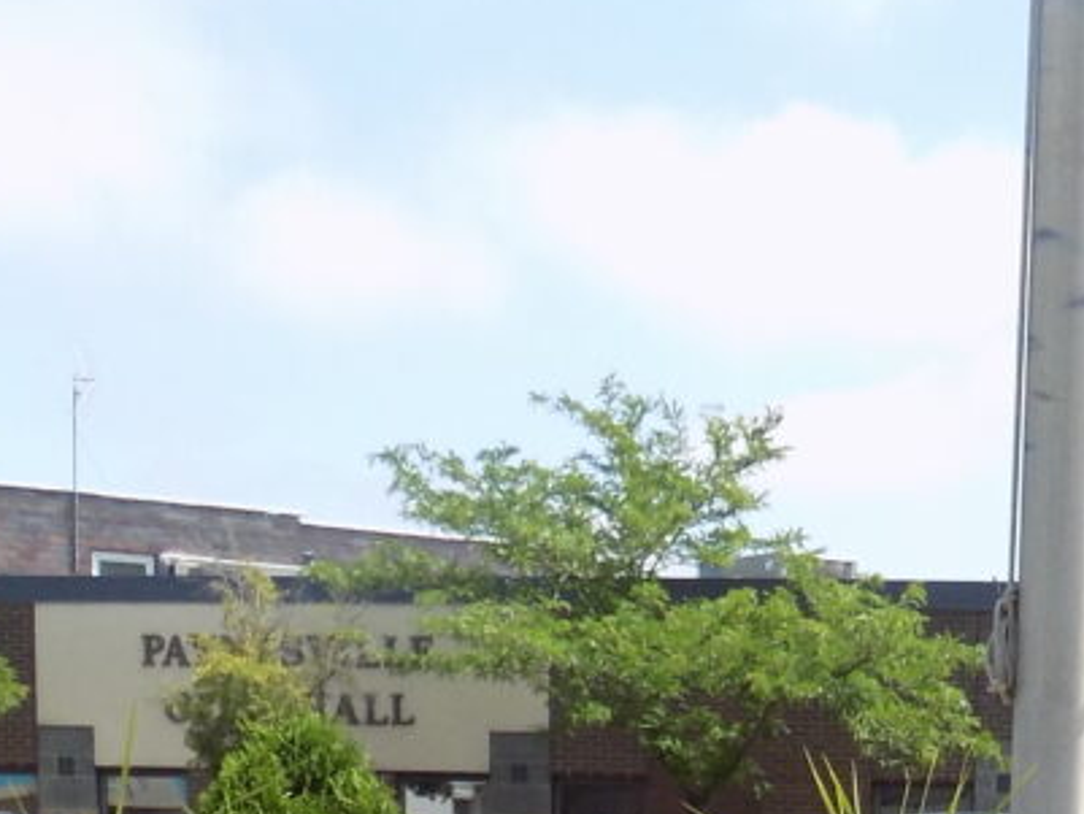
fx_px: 2757
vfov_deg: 14.5
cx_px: 960
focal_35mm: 88
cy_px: 1520
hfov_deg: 21.8
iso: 80
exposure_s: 1/640
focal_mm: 4
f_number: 3.1
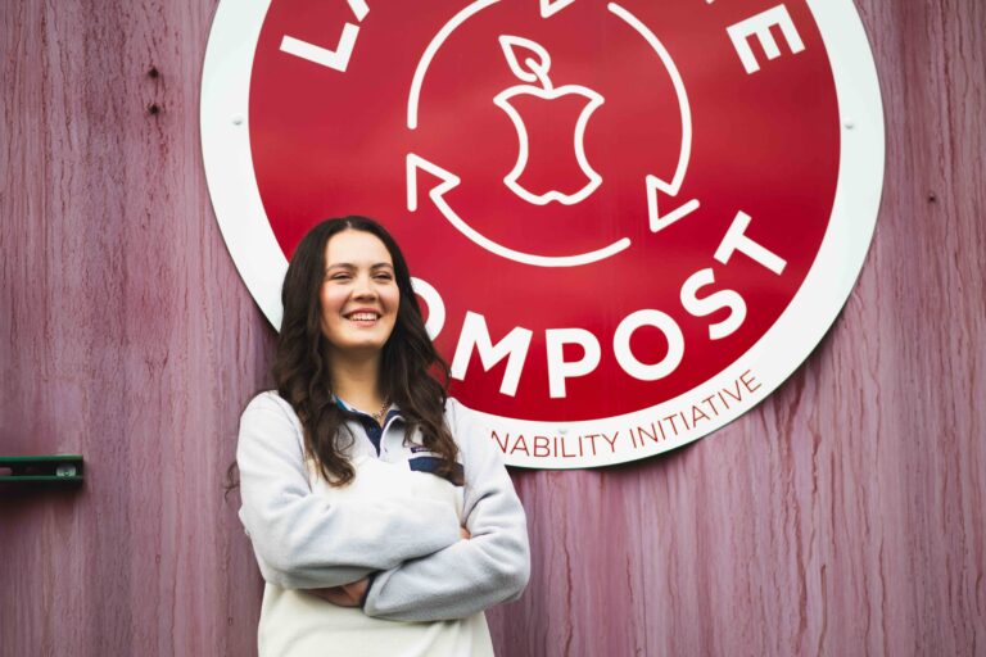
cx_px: 493
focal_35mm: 85
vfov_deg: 16.1
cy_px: 328
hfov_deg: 23.9
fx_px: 2328
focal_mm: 85
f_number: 1.8
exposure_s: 1/1000
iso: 100
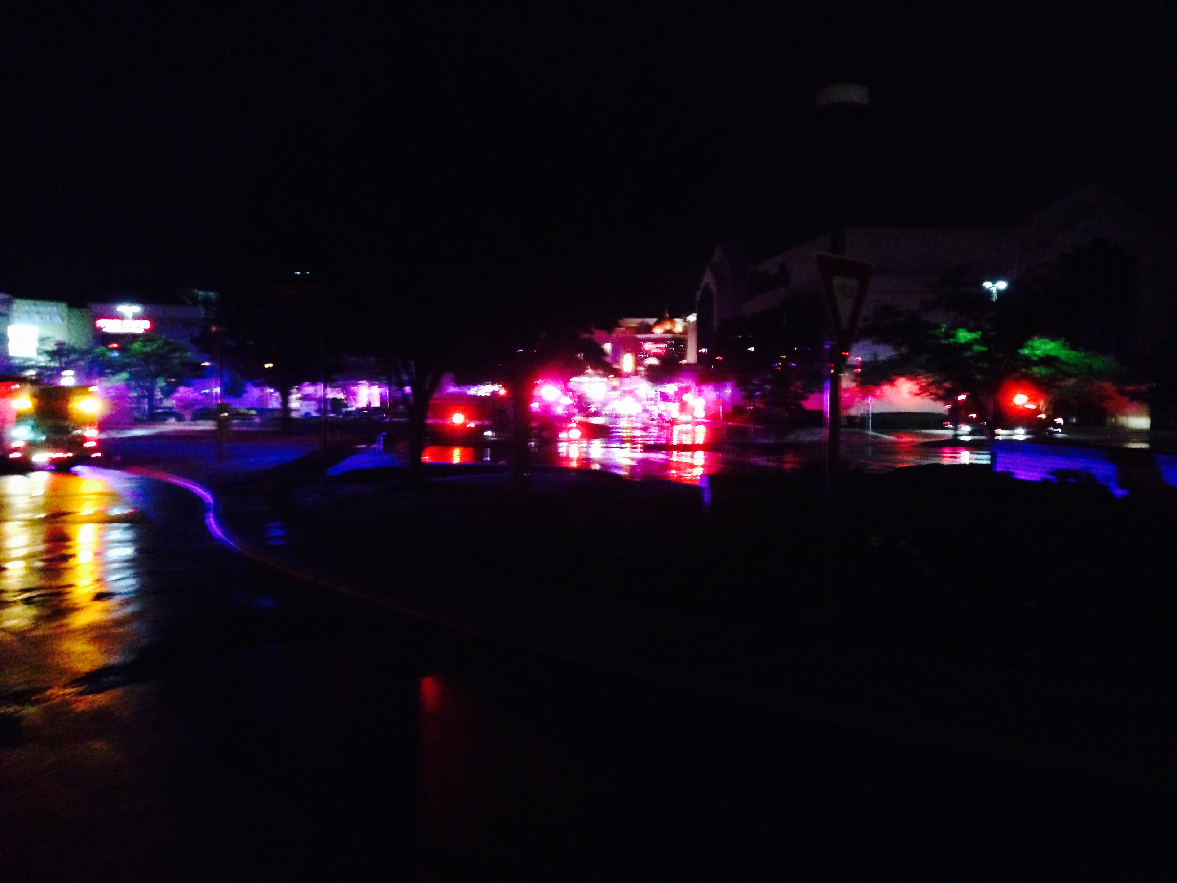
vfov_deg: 42.9
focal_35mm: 33
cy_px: 442
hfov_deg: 55.4
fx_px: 1122
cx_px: 588
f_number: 2.4
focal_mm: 4.12
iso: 800
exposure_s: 1/15
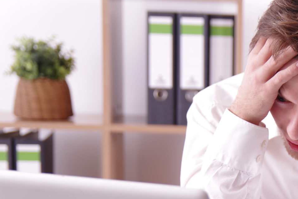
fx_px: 952
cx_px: 321
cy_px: 202
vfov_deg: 11.8
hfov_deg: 17.2
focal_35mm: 115
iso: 100
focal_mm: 43
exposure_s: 1/100
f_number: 2.8
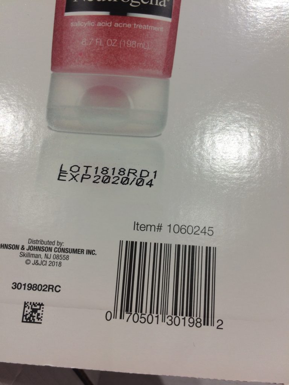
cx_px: 144
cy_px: 192
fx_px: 323
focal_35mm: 29
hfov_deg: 48.2
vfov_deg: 61.7
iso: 40
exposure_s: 1/60
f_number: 2.2
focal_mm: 4.15
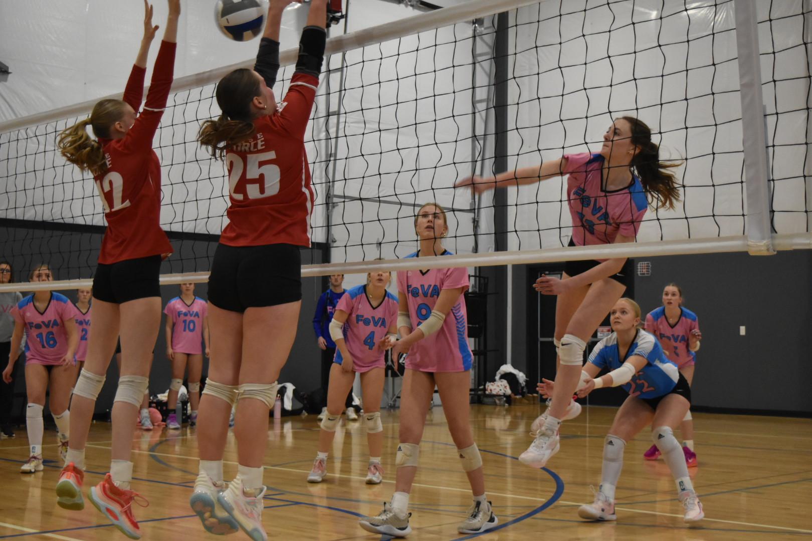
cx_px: 406
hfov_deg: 35.1
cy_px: 270
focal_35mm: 57
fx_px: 1286
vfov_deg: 23.8
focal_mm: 38
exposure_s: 1/500
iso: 2800
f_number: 4.8
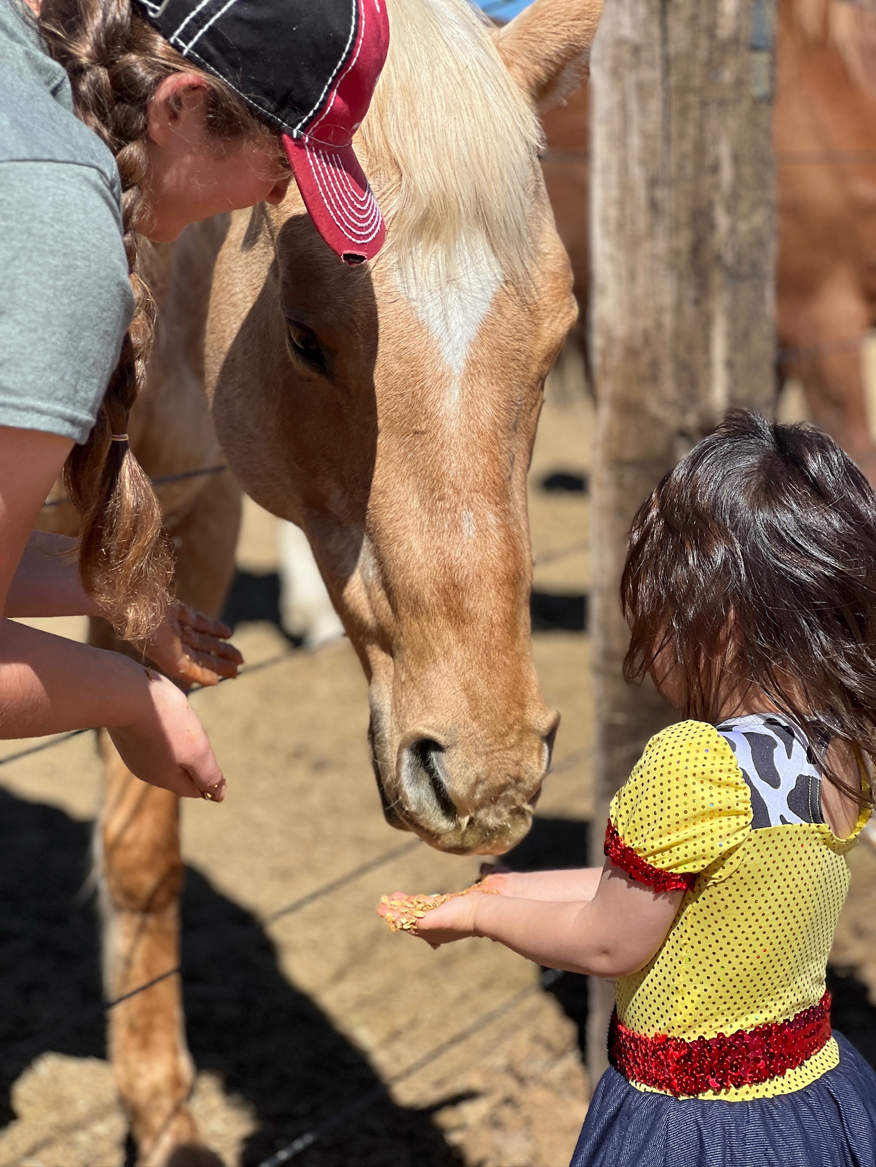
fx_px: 2598
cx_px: 438
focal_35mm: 77
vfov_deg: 25.3
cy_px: 584
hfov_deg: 19.1
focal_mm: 9
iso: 32
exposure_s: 1/827
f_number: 2.8
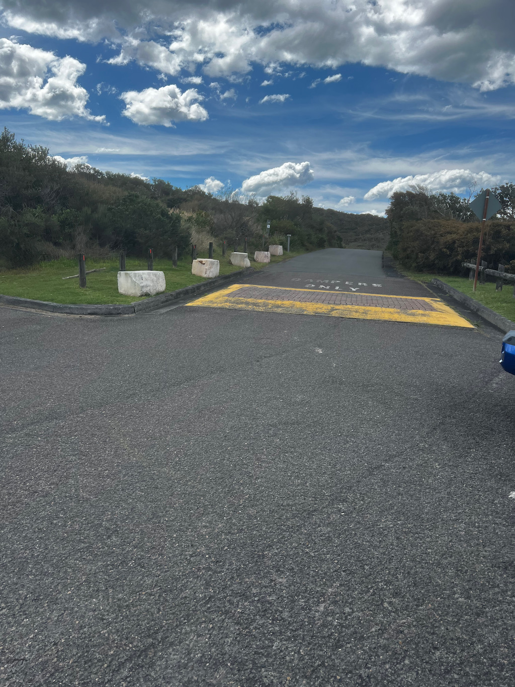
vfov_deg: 67.3
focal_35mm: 26
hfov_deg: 53.0
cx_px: 258
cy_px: 344
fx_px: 516
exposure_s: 1/3571
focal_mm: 5.7
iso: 50
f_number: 1.5
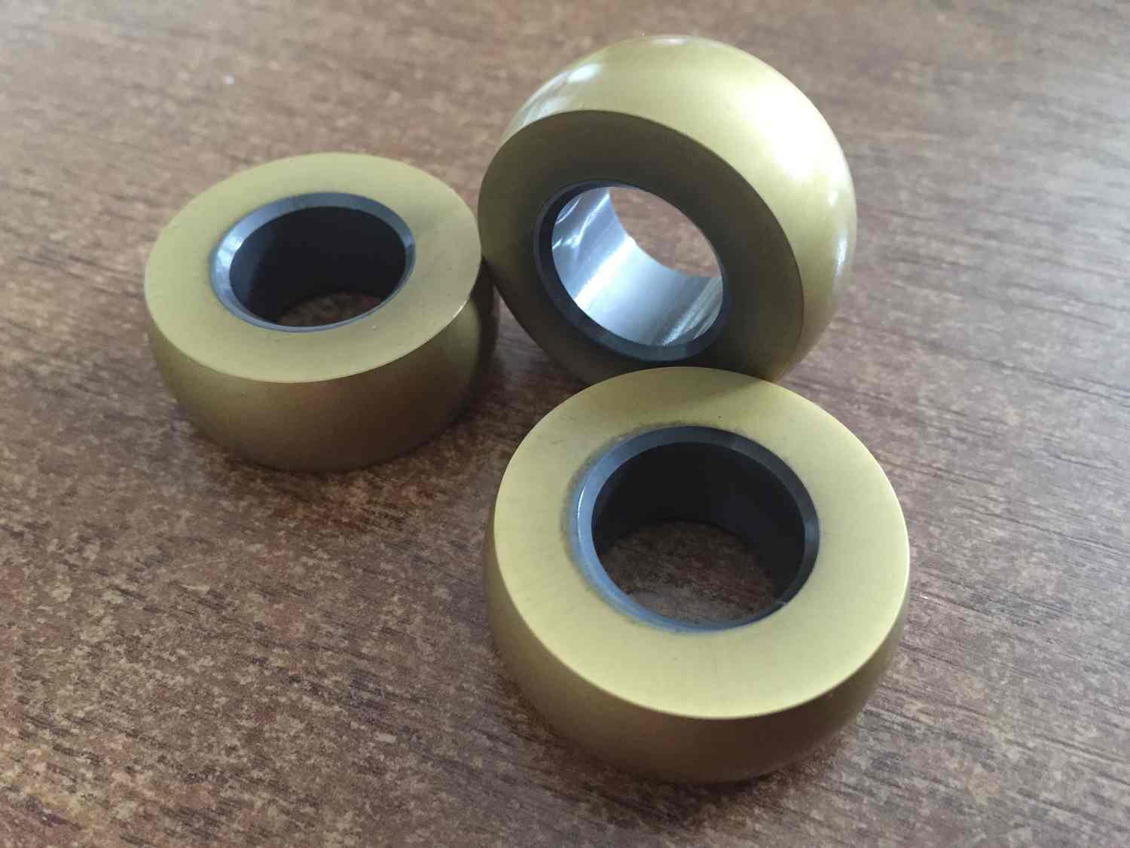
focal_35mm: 29
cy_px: 424
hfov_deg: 61.7
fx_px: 947
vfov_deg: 48.2
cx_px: 565
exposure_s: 1/15
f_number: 2.2
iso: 320
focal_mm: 4.15
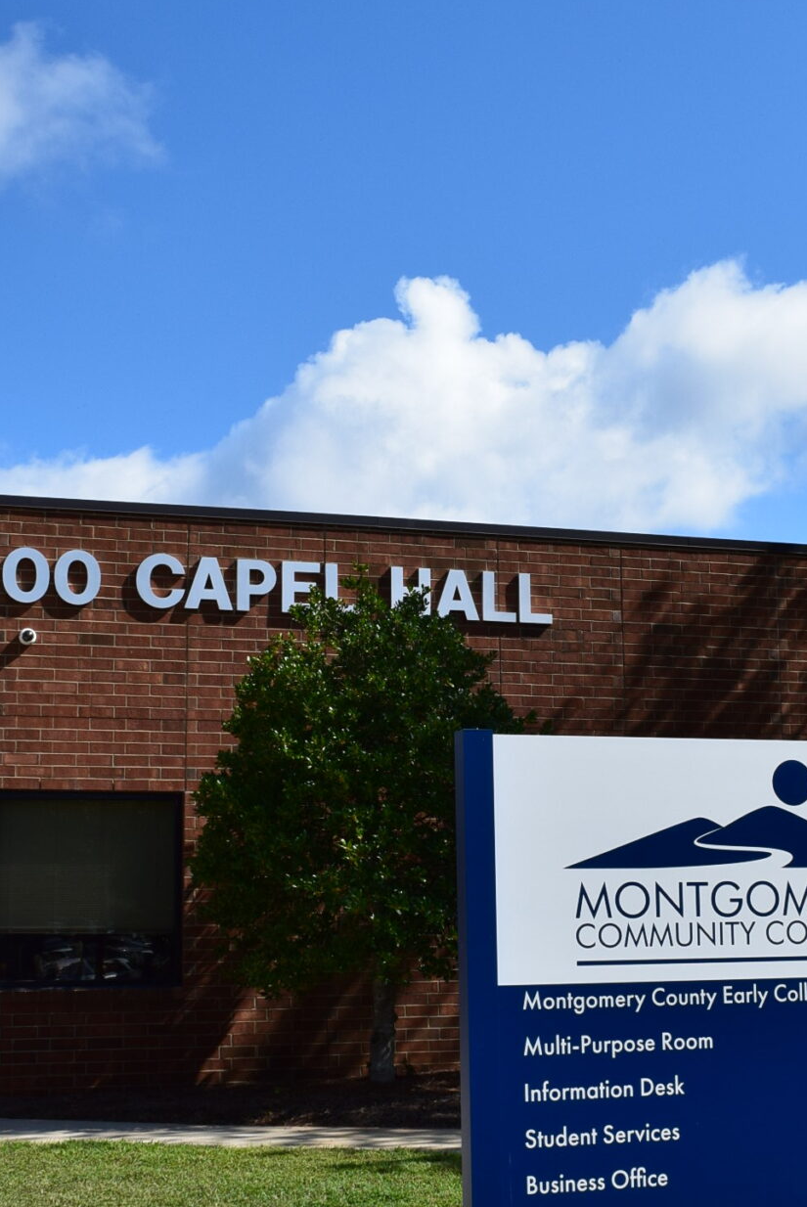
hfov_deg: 24.1
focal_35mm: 56
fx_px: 1879
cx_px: 538
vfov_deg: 35.6
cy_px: 667
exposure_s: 1/500
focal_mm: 18
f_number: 11
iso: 360
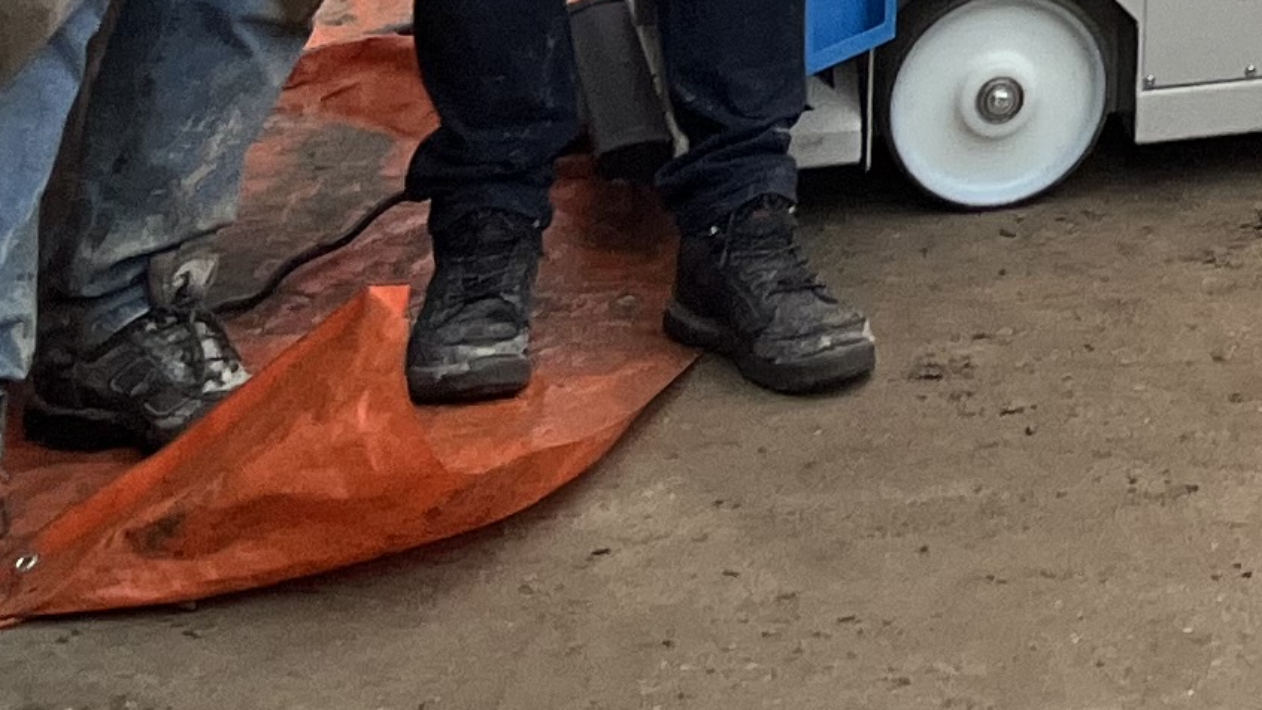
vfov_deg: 7.9
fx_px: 4518
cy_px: -1336
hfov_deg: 13.9
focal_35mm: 135
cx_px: 2352
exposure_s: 1/100
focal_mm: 5.1
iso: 125
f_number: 1.6
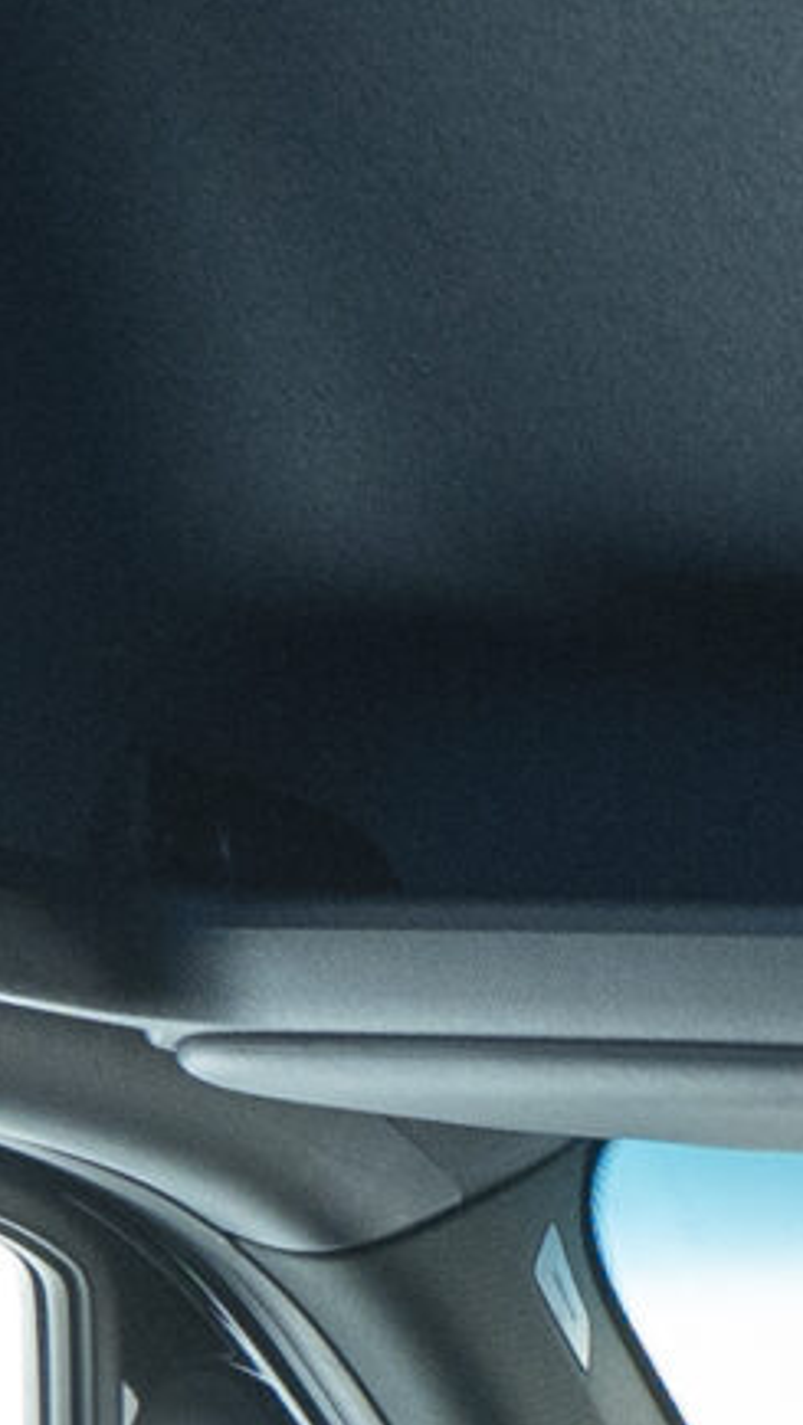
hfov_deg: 7.9
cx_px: 1567
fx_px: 5597
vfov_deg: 13.3
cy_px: 2416
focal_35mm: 148
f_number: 3.2
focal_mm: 16
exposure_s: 1/200
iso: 640
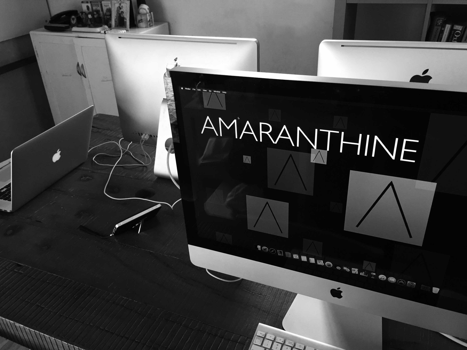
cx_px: 234
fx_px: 391
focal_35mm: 29
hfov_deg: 61.7
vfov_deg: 48.2
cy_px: 175
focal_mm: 4.15
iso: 100
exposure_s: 1/33
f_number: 2.2
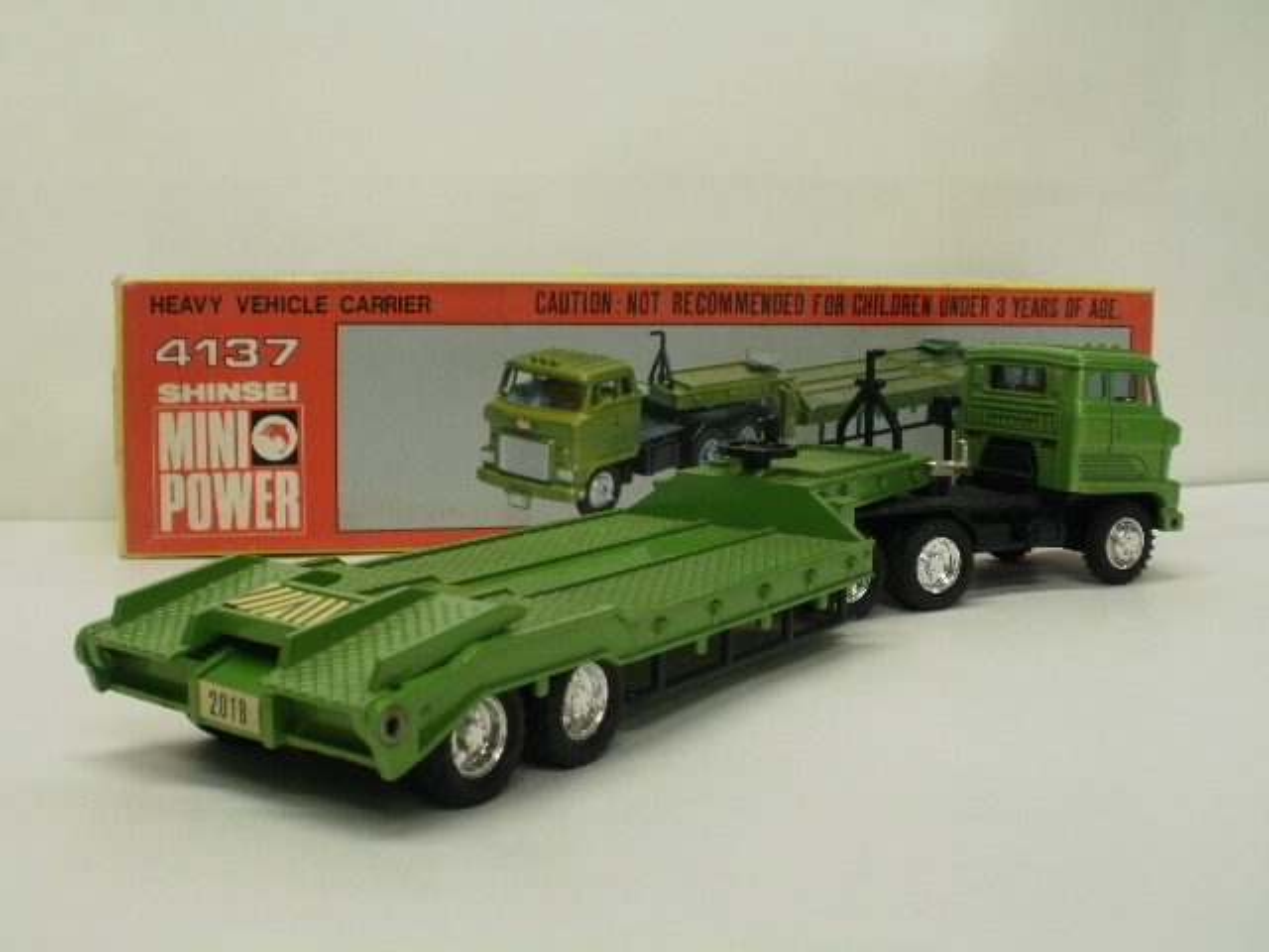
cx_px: 634
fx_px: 1613
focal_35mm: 44
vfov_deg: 32.9
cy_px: 476
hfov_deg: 42.9
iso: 125
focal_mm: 7.7
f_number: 4
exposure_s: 1/25
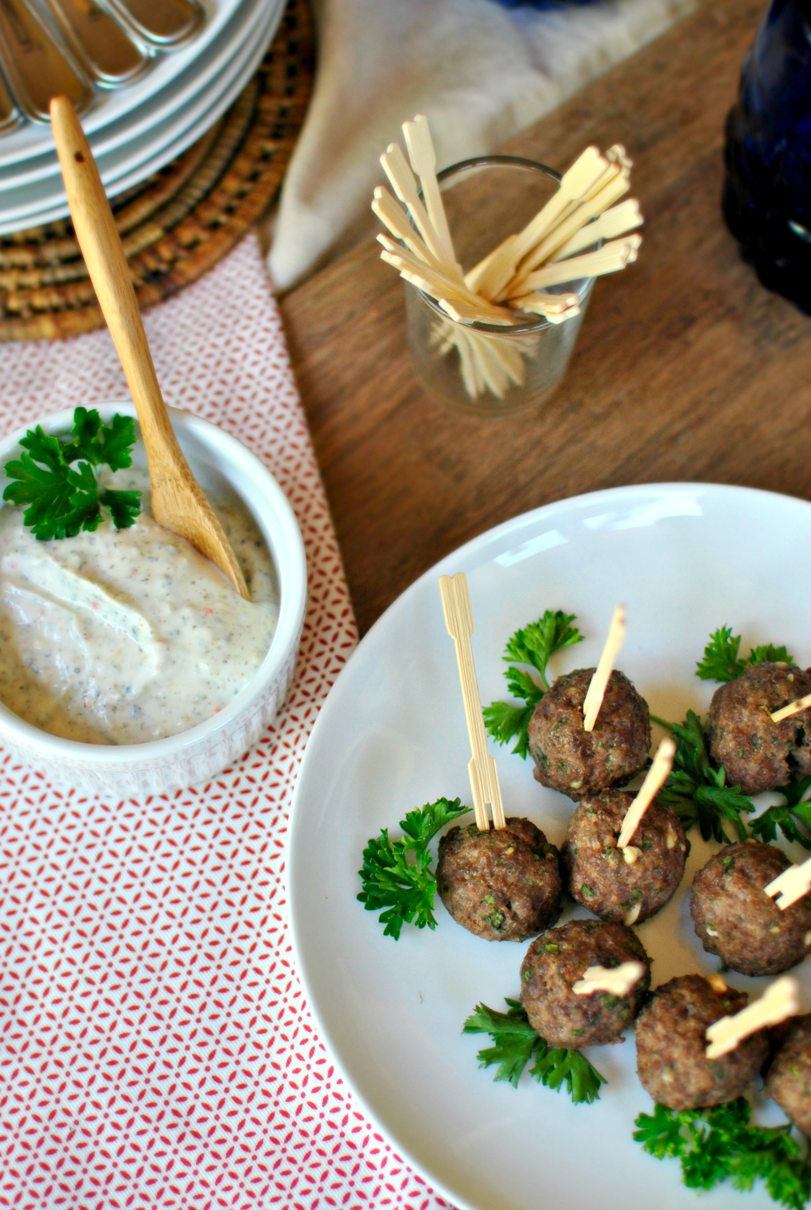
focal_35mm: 52
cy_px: 605
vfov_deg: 37.8
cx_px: 406
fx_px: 1768
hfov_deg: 25.8
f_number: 2.2
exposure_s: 1/160
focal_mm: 35
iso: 320
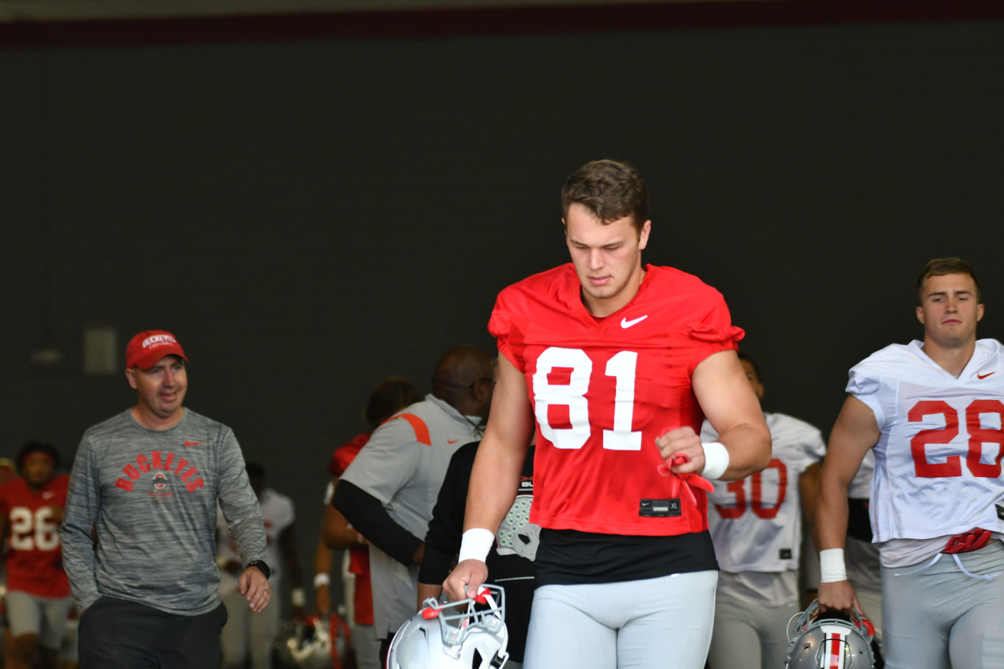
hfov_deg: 6.9
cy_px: 334
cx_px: 502
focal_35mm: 300
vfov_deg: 4.6
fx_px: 8365
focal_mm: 200
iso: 1000
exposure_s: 1/640
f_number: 5.6
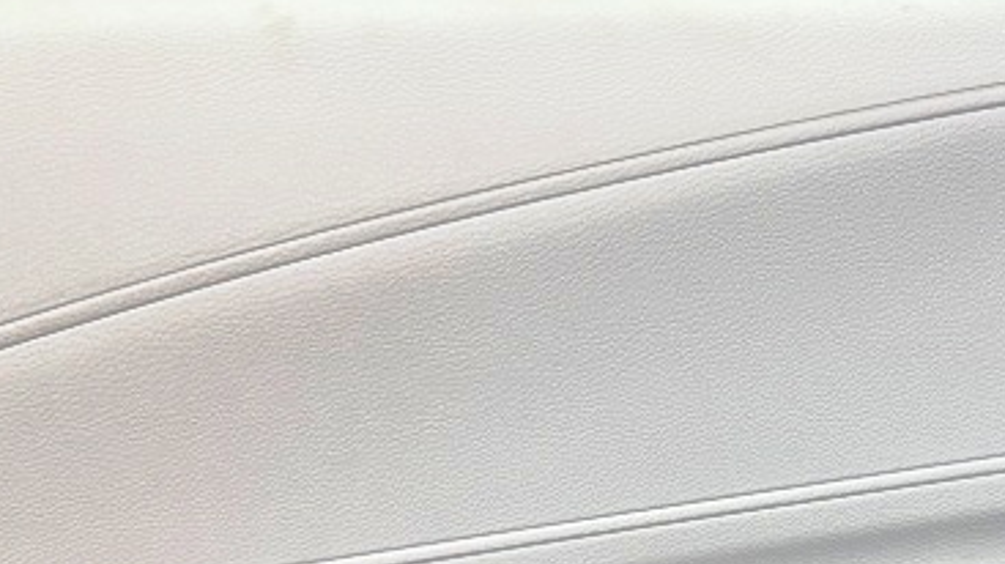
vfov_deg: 15.5
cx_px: 931
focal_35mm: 73
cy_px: 775
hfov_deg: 27.8
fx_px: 1944
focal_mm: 6.86
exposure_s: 1/60
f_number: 1.78
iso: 320
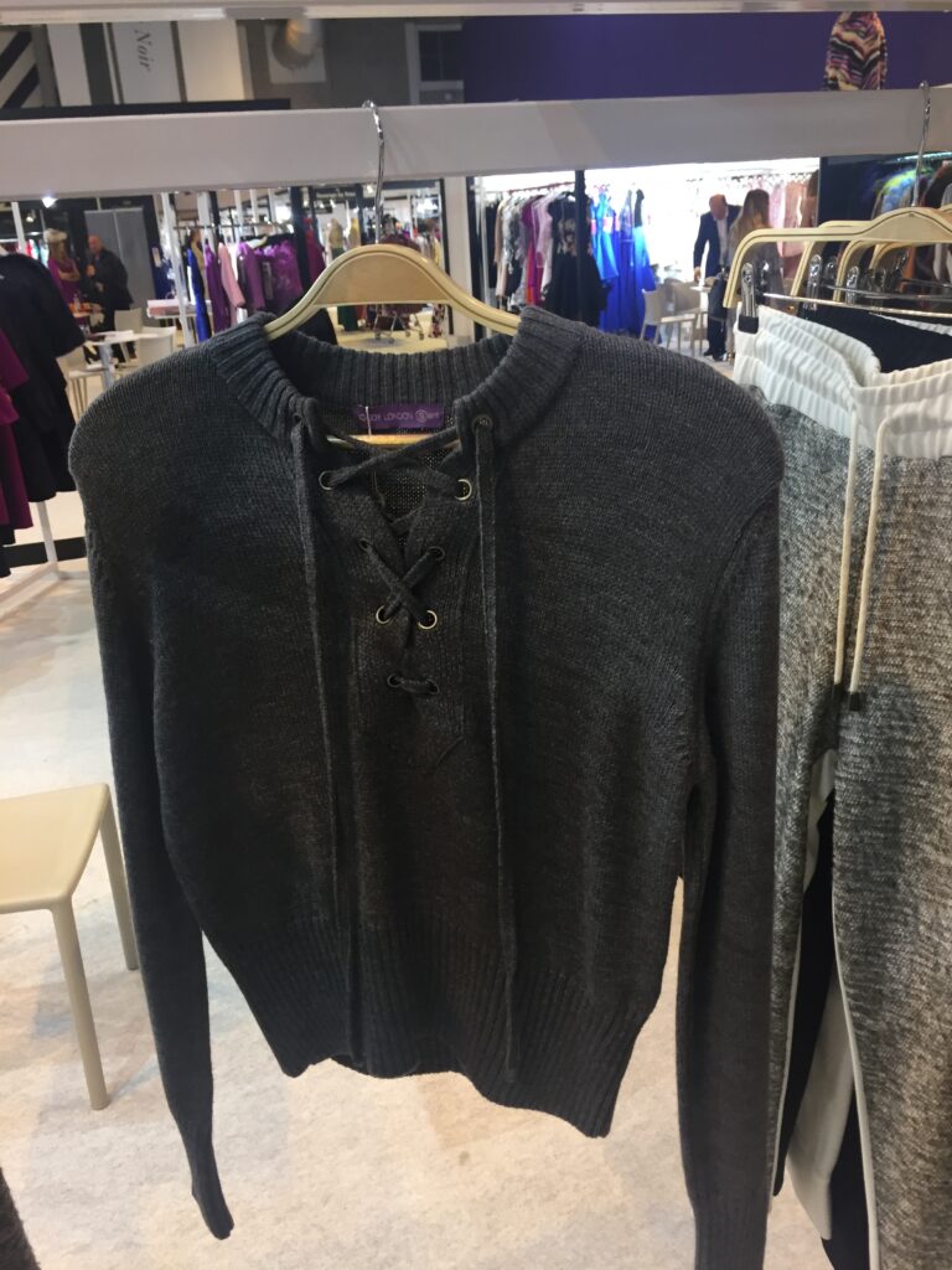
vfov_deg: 61.7
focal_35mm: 29
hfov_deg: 48.2
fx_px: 1063
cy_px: 635
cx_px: 476
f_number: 2.2
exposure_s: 1/33
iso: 50
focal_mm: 4.15
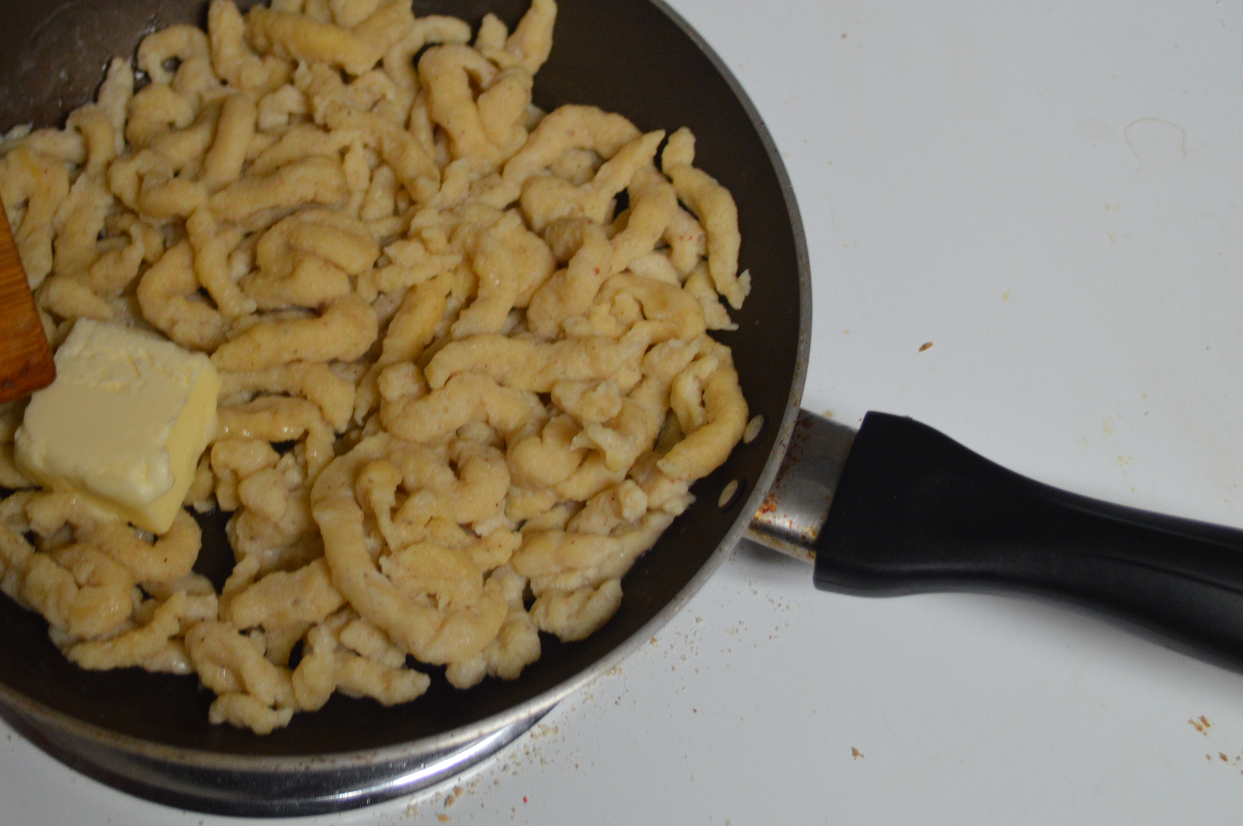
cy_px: 204
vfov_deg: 23.9
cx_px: 409
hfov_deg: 35.3
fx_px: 1932
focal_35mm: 56
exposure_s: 1/60
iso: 720
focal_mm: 24
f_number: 4
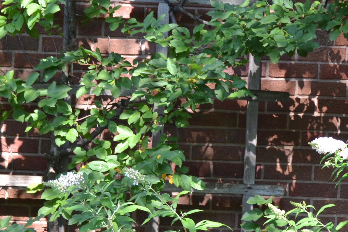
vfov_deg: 5.4
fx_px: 2429
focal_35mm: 251
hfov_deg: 8.2
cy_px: 265
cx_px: 42
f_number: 5.6
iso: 250
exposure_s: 1/125
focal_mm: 65
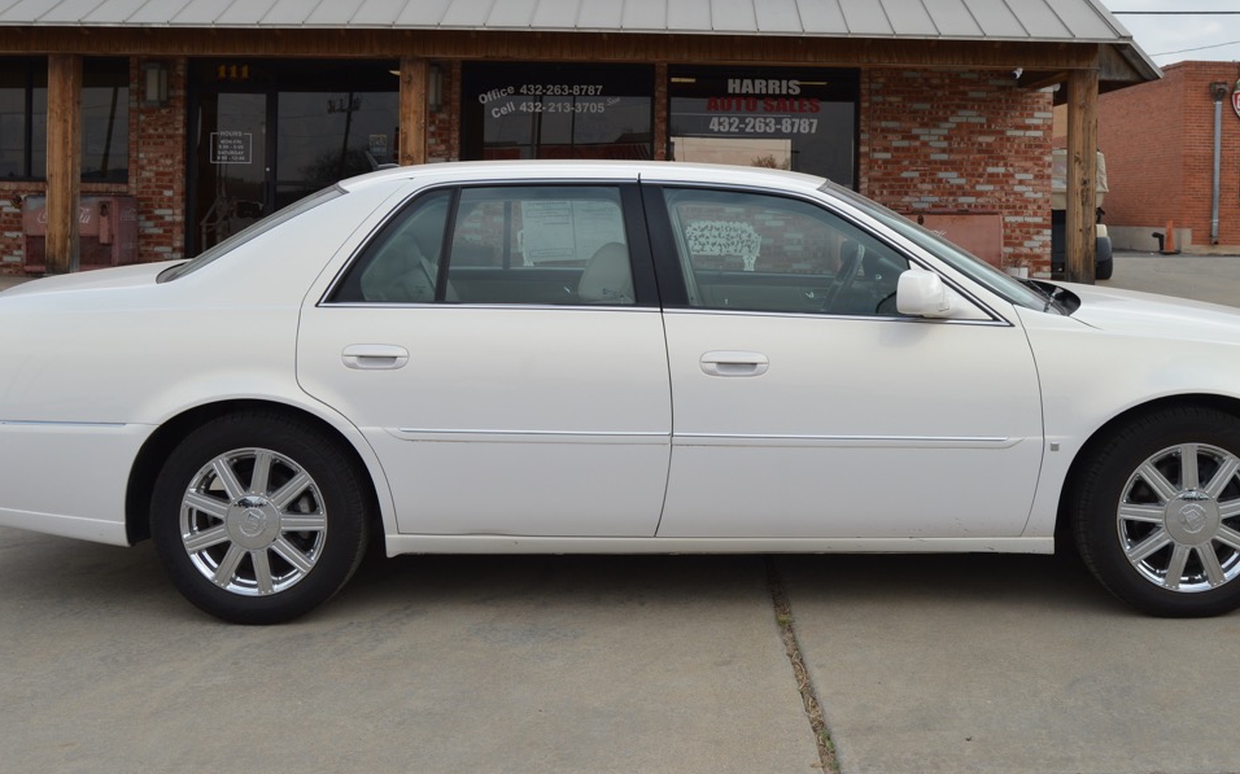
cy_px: 229
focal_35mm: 45
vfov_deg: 28.3
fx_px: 1520
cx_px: 668
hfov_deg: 44.3
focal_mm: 22
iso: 100
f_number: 8
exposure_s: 1/250
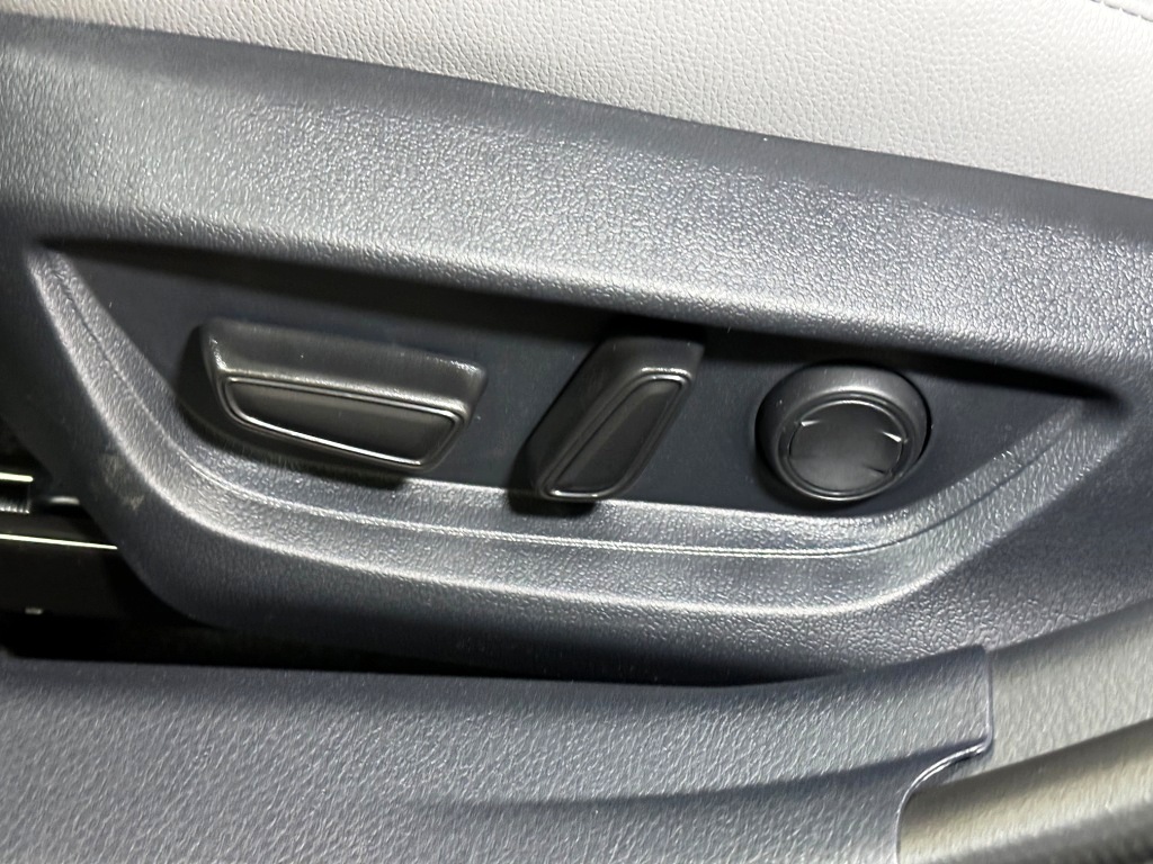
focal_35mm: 48
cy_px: 432
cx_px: 576
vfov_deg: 30.3
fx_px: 1599
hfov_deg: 39.7
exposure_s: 1/30
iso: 500
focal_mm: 6.86
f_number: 1.78
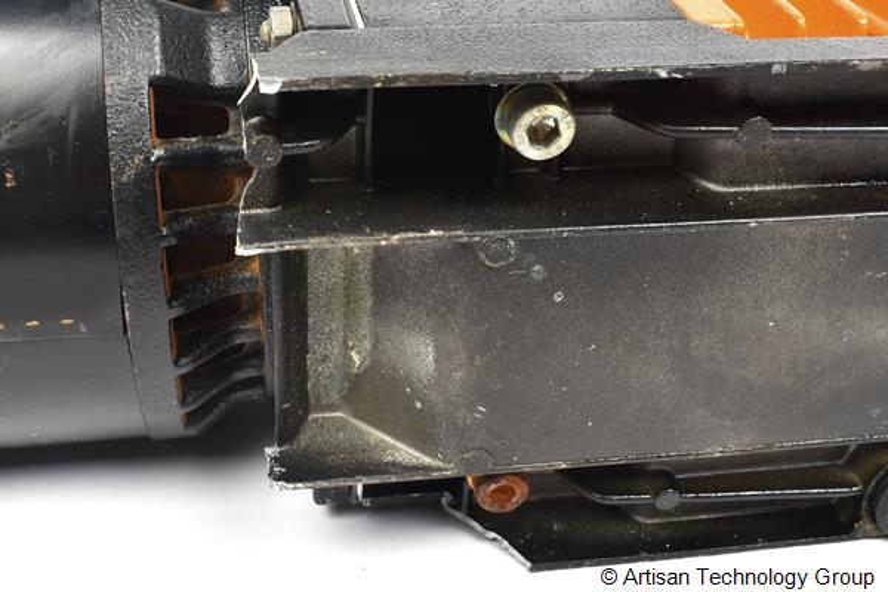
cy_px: 296
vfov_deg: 35.5
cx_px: 444
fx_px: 925
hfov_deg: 51.3
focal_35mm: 38
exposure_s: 1/200
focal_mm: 25
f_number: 13
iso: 200
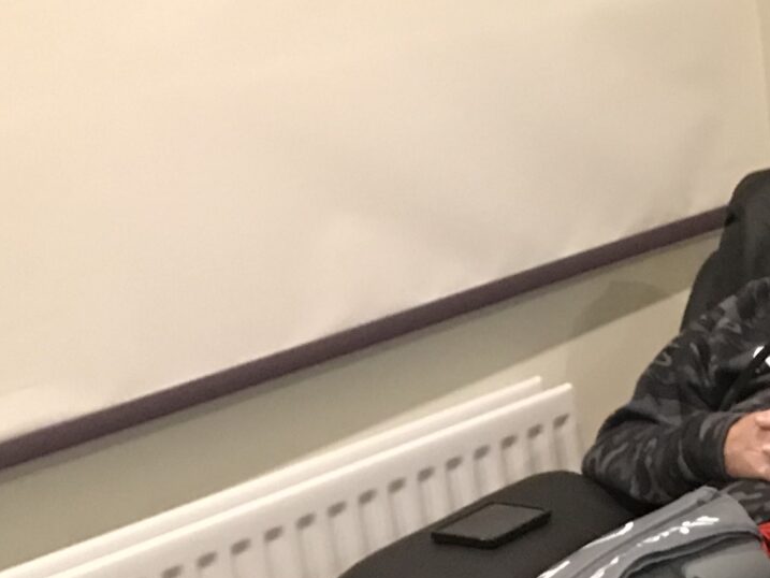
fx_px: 2225
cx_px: 1322
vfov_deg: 14.5
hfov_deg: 16.8
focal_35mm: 100
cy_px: 584
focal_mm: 3.99
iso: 100
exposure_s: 1/4
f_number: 1.8
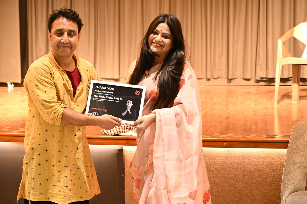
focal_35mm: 84
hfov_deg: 24.2
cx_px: 135
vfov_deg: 16.2
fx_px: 716
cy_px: 112
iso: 8000
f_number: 4
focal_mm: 62
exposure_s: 1/100
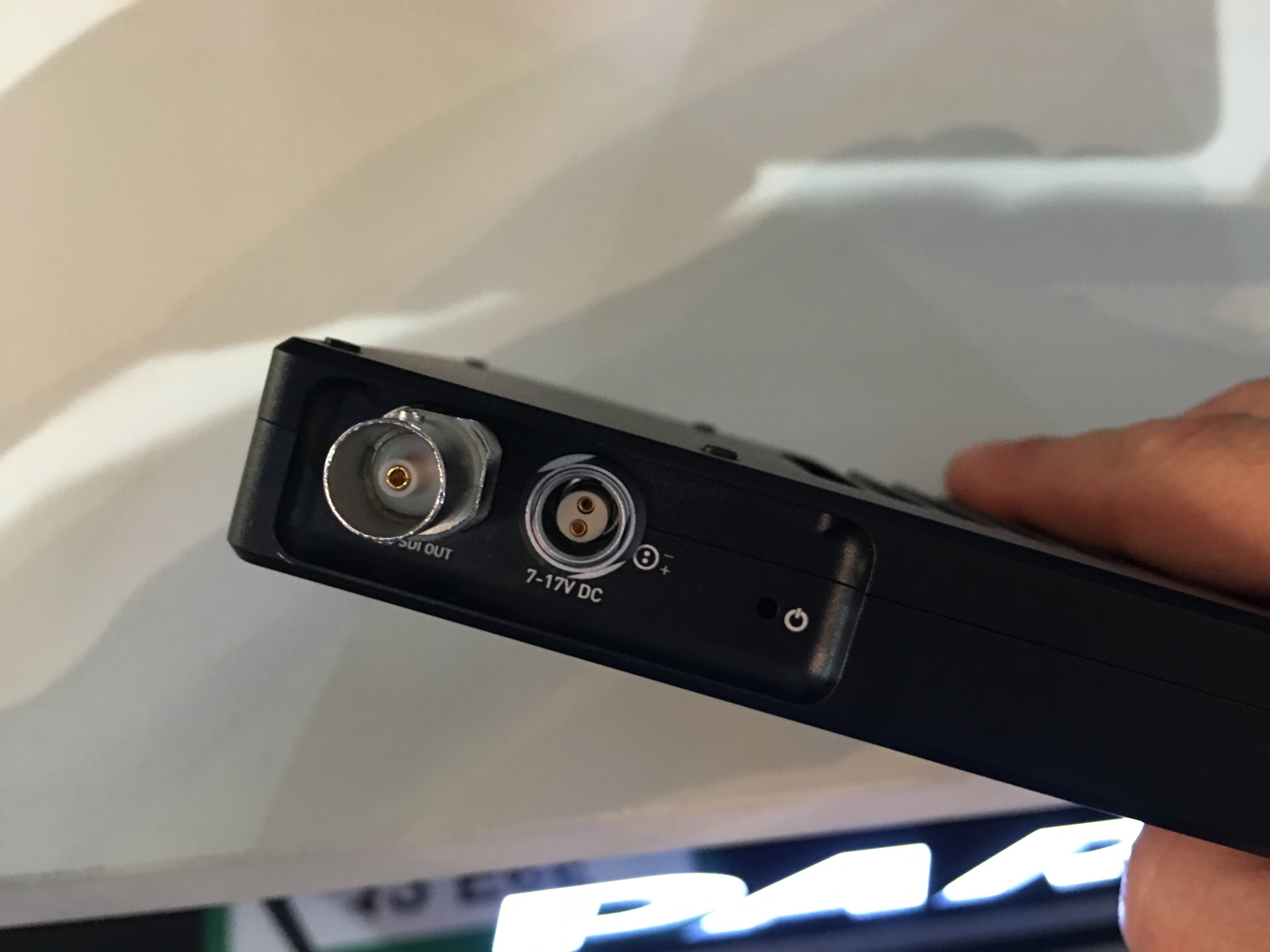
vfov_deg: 48.2
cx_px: 635
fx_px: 1064
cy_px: 476
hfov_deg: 61.7
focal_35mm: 29
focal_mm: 4.15
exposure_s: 1/8
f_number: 2.2
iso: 125
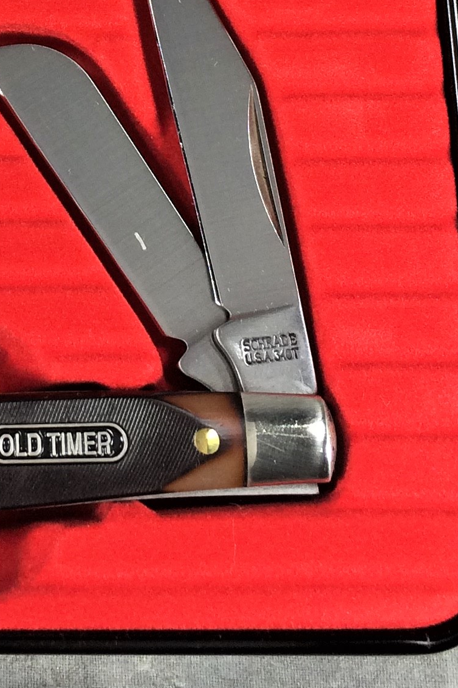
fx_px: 1661
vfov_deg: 21.7
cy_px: -142
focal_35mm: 87
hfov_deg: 15.2
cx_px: -72
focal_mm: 4.15
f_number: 2.2
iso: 64
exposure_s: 1/120
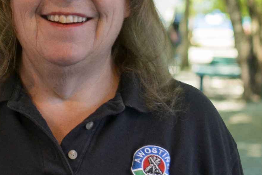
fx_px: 757
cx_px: 86
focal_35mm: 104
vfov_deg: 13.1
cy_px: 53
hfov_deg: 19.6
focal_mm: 30
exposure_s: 1/30
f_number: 4.5
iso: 800
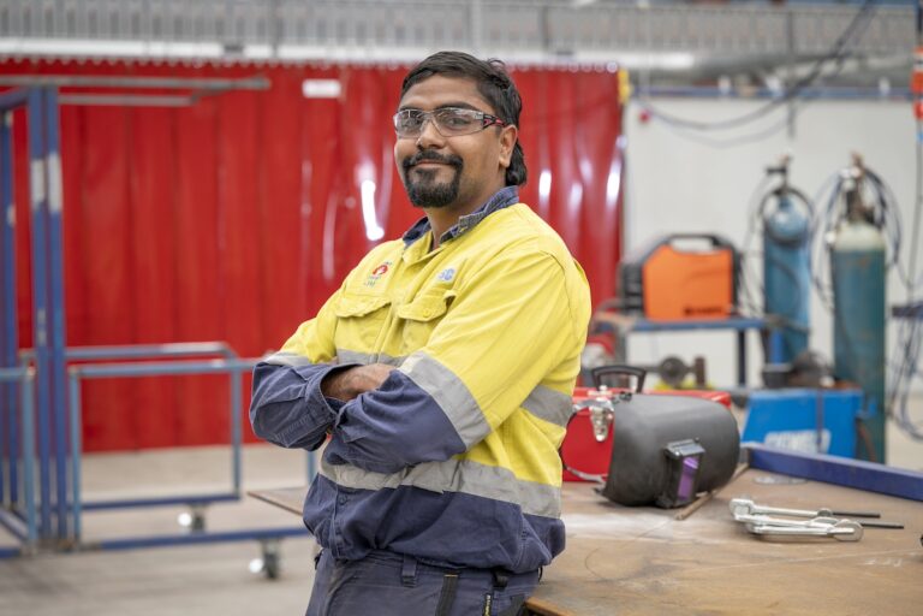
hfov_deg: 25.4
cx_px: 462
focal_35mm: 80
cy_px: 308
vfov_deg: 17.1
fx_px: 2051
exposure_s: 1/125
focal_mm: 80
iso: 640
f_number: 3.5
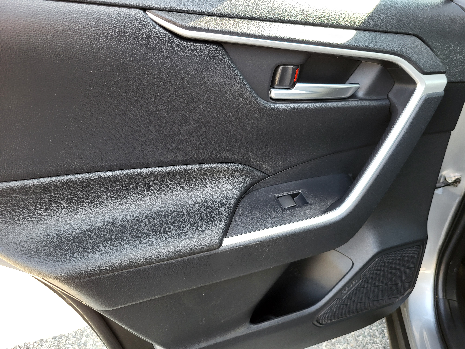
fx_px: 349
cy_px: 174
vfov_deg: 53.1
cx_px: 232
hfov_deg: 67.3
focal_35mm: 26
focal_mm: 5.4
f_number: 1.8
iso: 80
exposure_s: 1/120
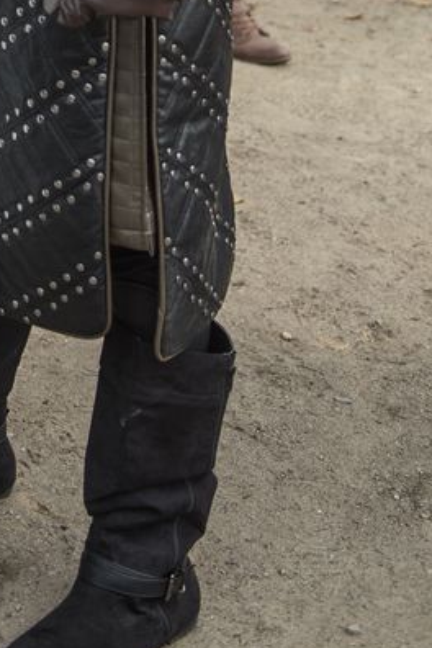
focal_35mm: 99
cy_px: -219
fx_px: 1782
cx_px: -77
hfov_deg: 13.5
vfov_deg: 18.9
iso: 400
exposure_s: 1/1250
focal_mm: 34
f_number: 3.2
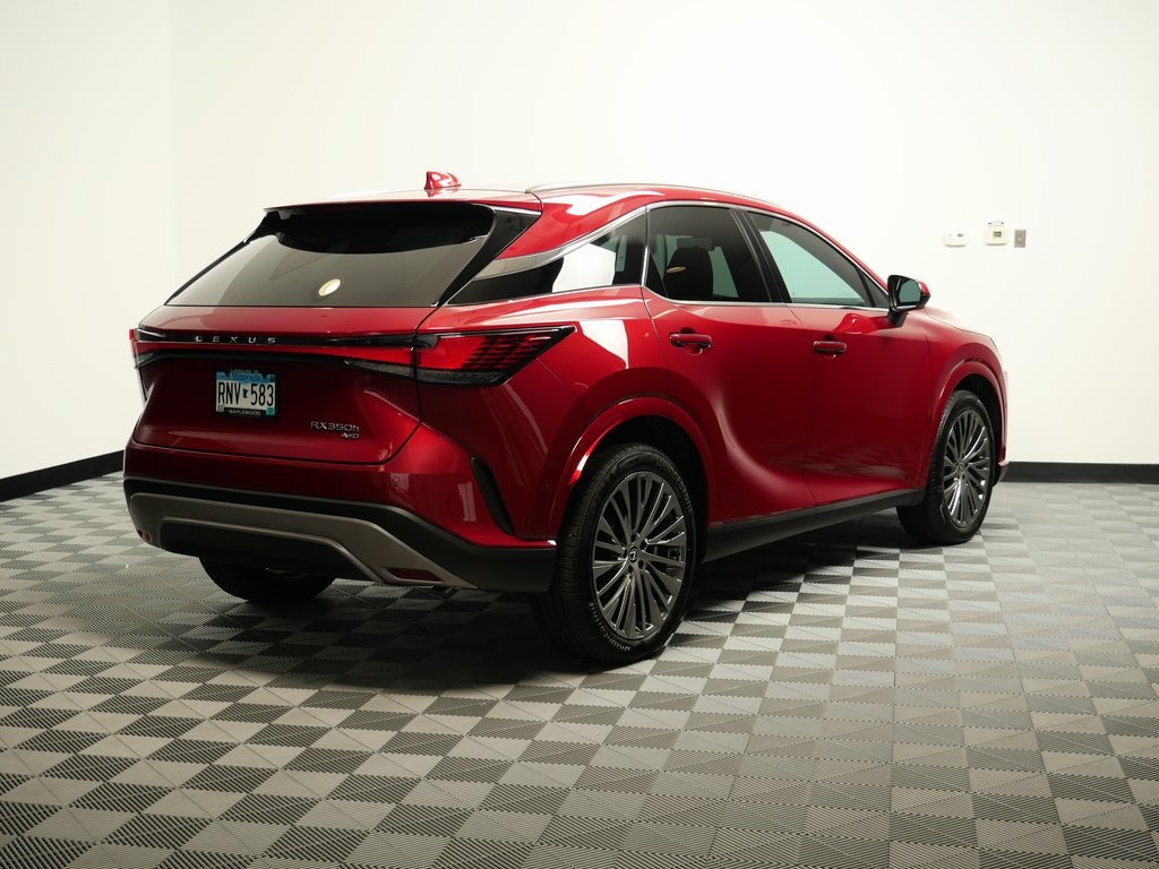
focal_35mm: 44
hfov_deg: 42.9
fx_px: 1473
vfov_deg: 32.9
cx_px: 580
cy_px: 434
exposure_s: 1/100
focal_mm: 22
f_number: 4.5
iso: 200
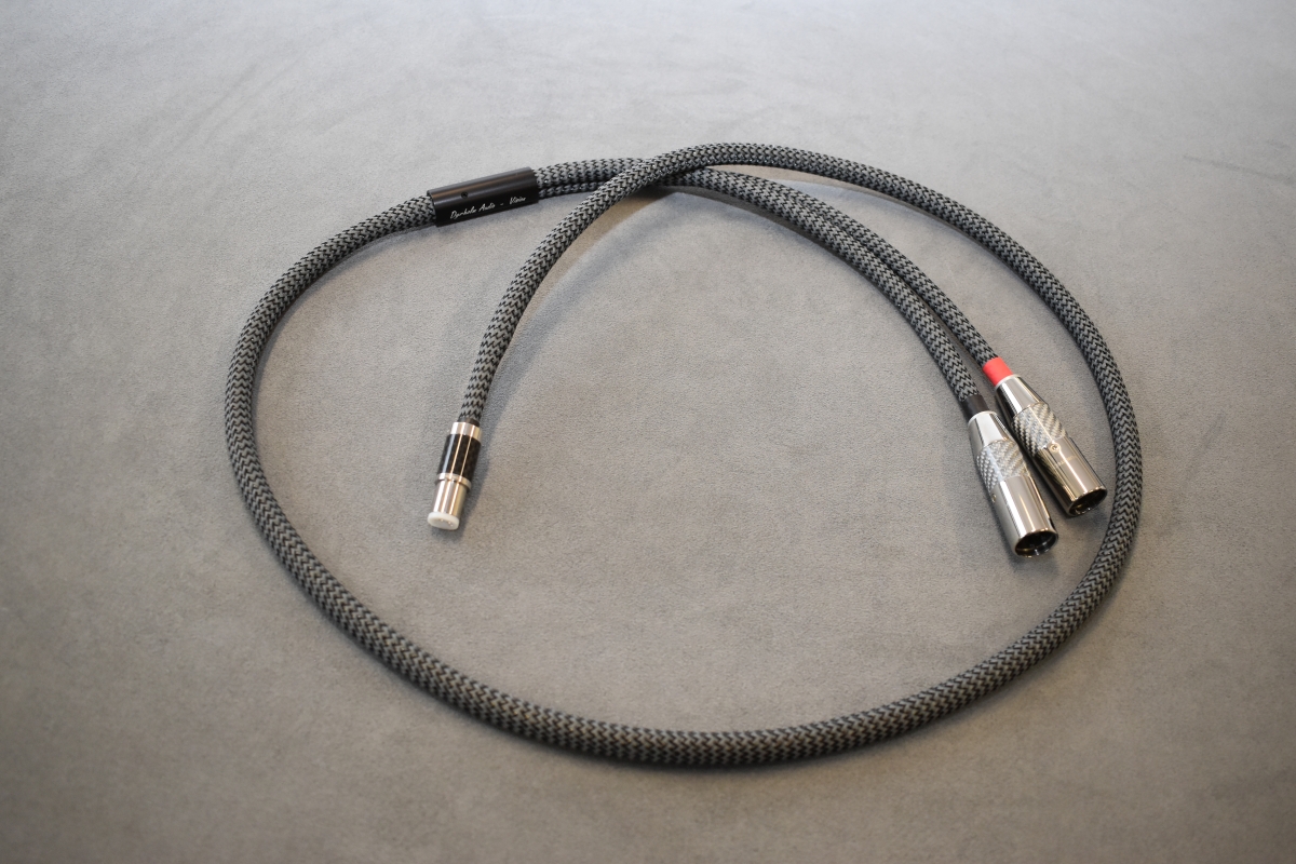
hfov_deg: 59.5
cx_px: 648
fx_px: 1134
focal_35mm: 32
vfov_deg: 41.7
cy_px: 432
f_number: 4
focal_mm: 21
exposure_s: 1/125
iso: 900
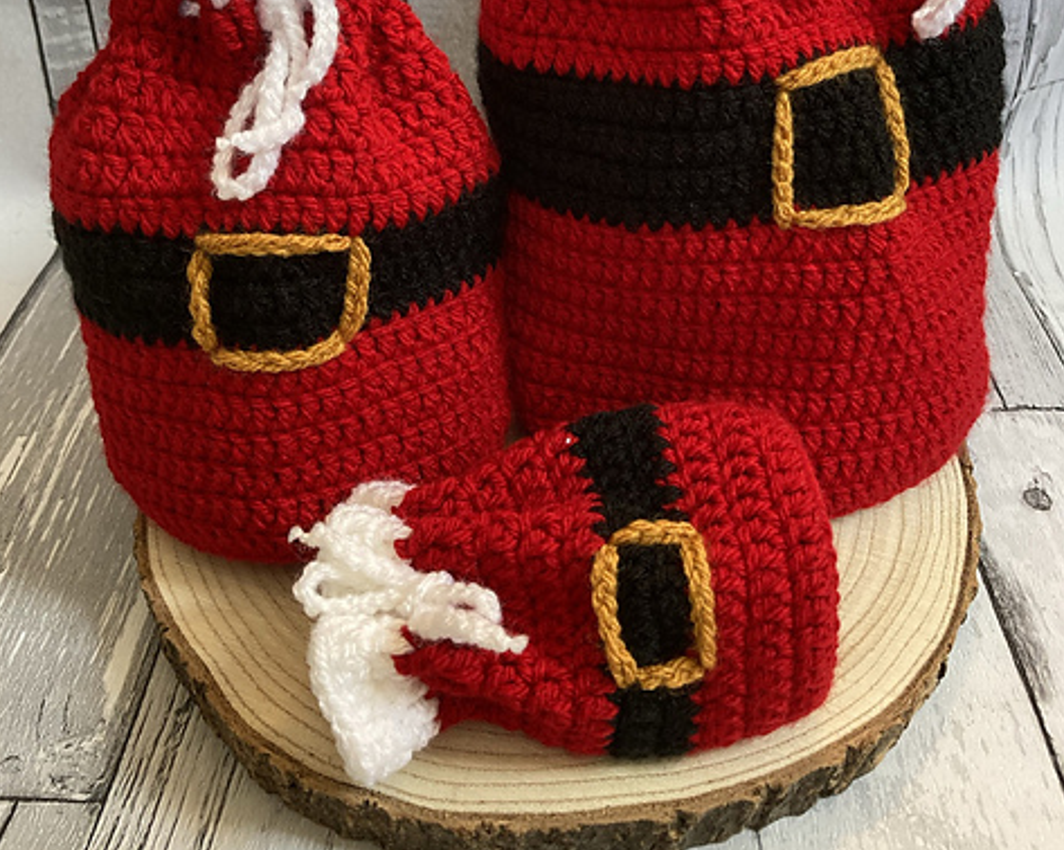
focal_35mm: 37
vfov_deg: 39.2
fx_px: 1165
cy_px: 229
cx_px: 529
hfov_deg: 49.1
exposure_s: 1/60
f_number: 1.8
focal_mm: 3.99
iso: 125
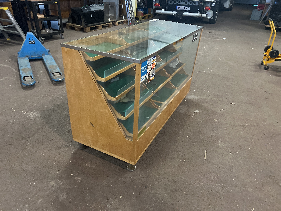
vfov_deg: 53.1
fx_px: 211
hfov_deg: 67.3
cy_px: 106
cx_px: 140
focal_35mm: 26
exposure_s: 1/33
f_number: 1.5
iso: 640
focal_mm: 5.7
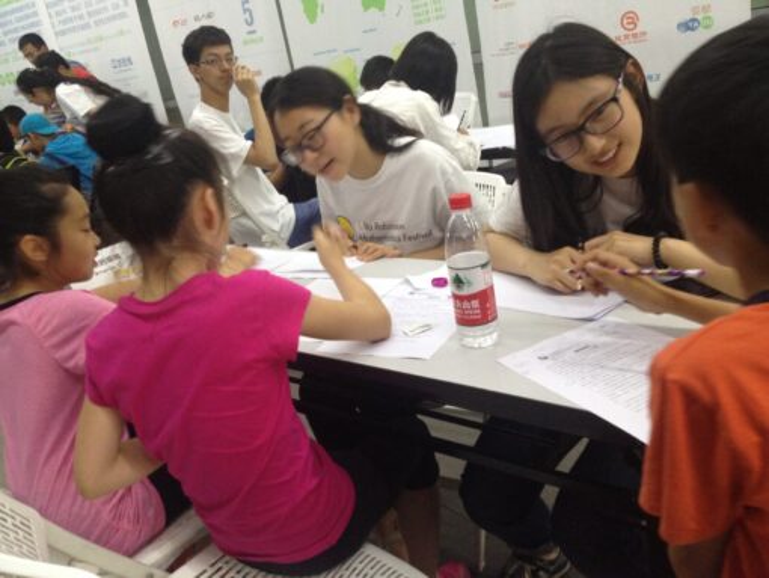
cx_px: 384
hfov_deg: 52.6
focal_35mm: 35
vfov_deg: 40.7
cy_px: 289
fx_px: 778
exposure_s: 1/20
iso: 160
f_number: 2.4
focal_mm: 4.28
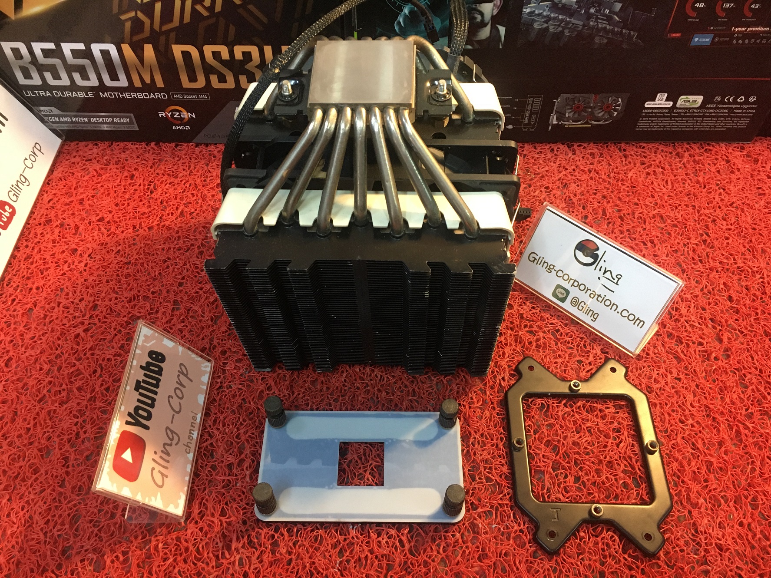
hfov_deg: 61.7
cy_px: 289
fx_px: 646
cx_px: 386
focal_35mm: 29
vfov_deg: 48.2
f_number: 2.2
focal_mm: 4.15
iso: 200
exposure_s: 1/33
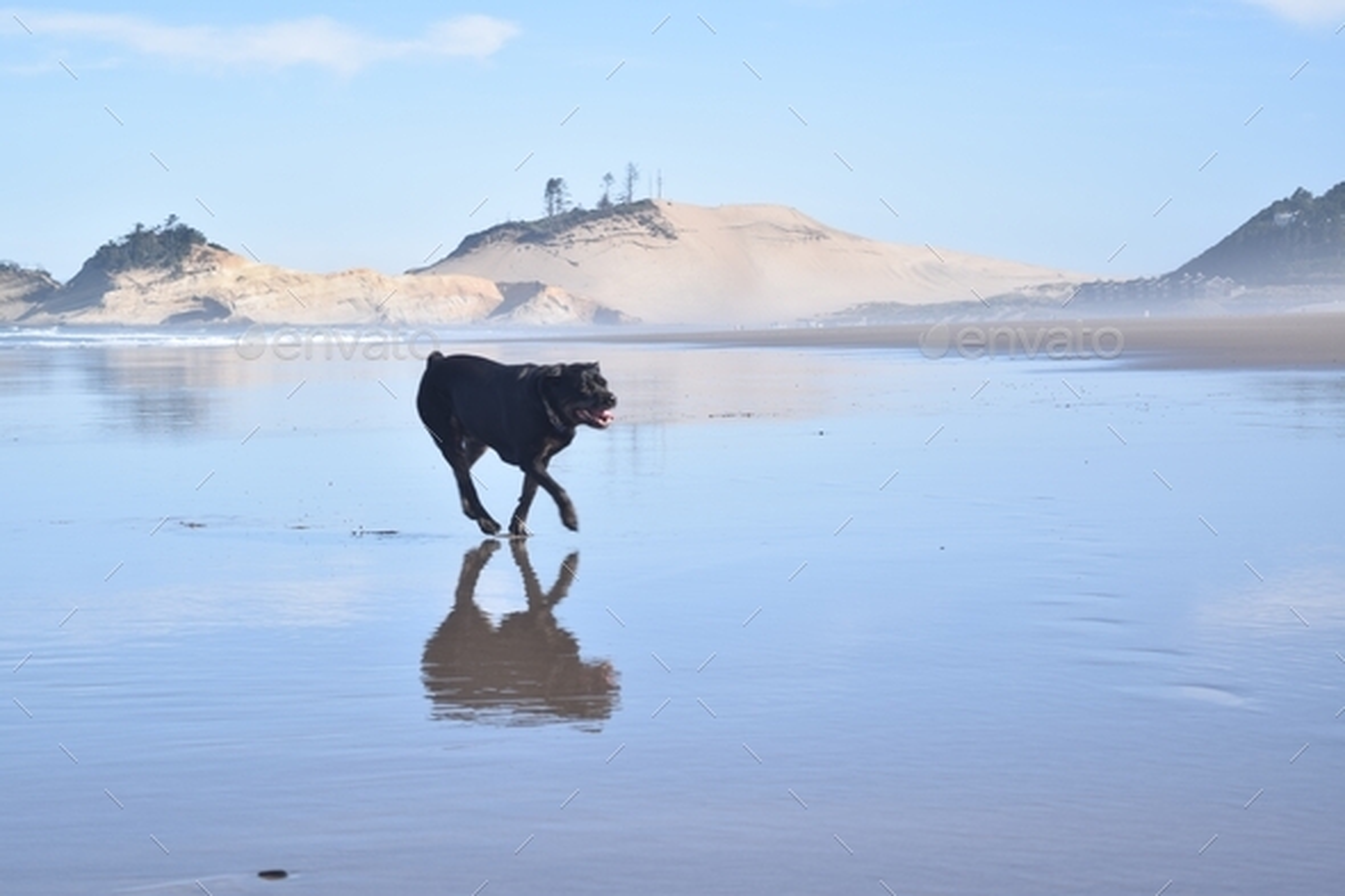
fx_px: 3081
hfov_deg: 24.6
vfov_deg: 16.5
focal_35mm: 82
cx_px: 672
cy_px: 448
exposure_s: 1/320
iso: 100
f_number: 5.6
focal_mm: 55
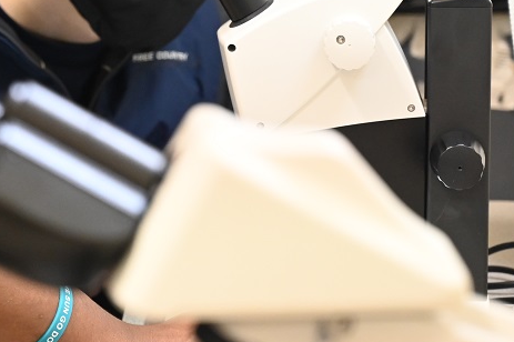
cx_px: 100
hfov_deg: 11.2
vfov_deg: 7.5
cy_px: 42
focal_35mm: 183
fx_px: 2611
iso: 3200
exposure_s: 1/100
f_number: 4
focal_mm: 70
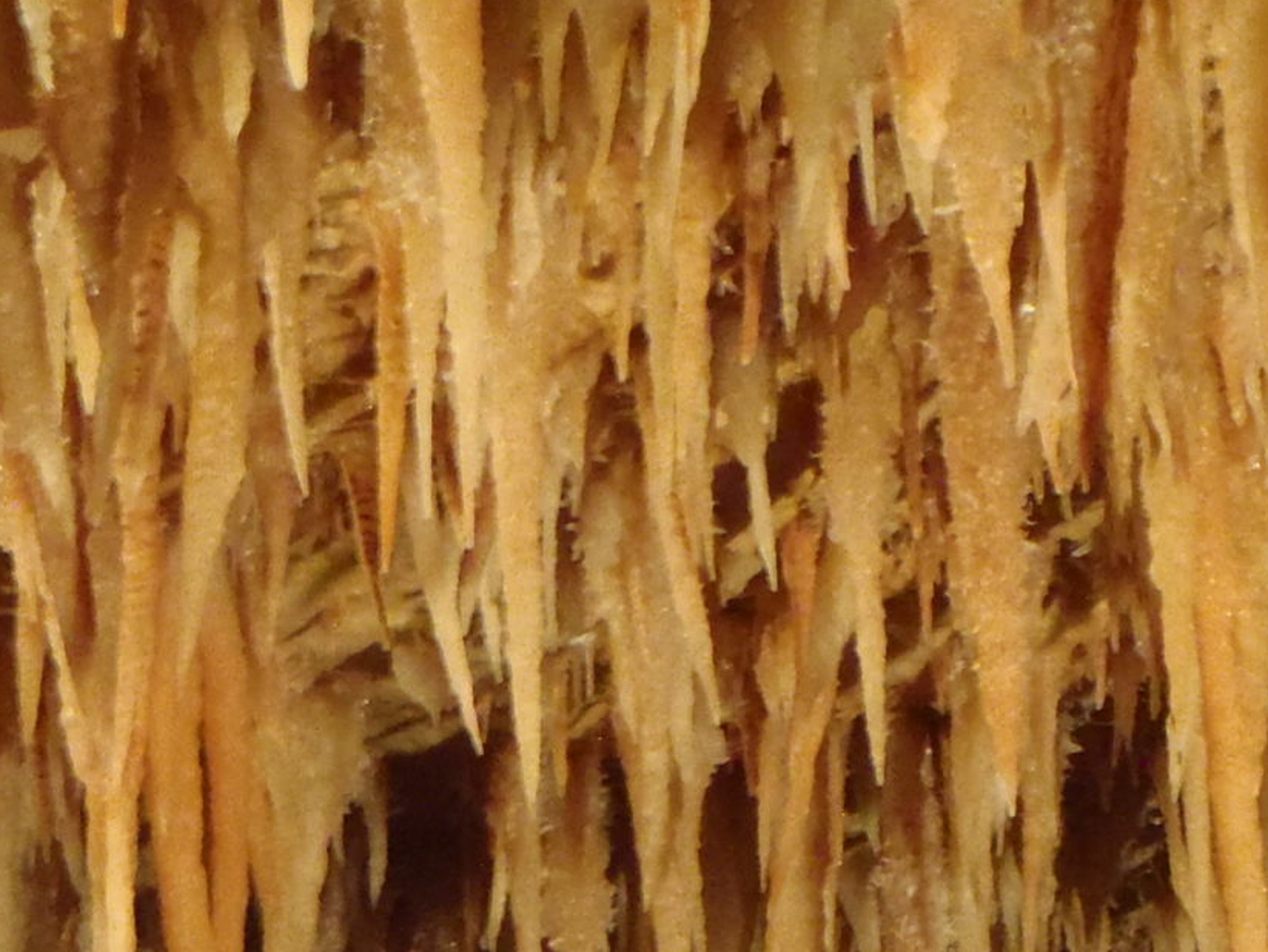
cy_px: 1014
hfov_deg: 13.4
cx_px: 1485
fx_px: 5240
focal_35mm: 143
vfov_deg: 10.3
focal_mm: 8.25
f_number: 4.9
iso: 400
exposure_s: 1/4
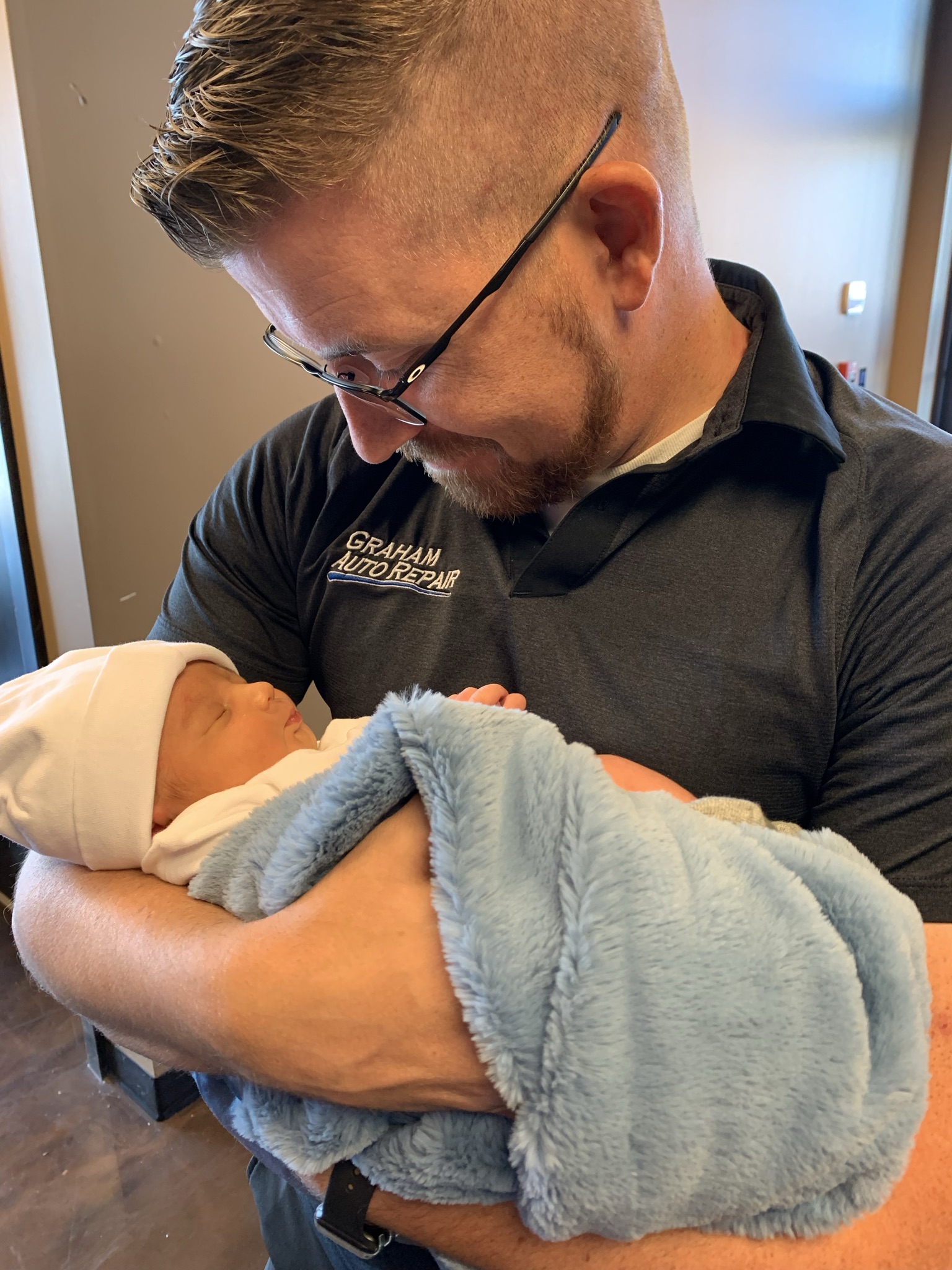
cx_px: 476
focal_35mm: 26
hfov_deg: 53.1
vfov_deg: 67.3
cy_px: 635
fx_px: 953
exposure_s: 1/60
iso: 200
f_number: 1.8
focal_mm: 4.25
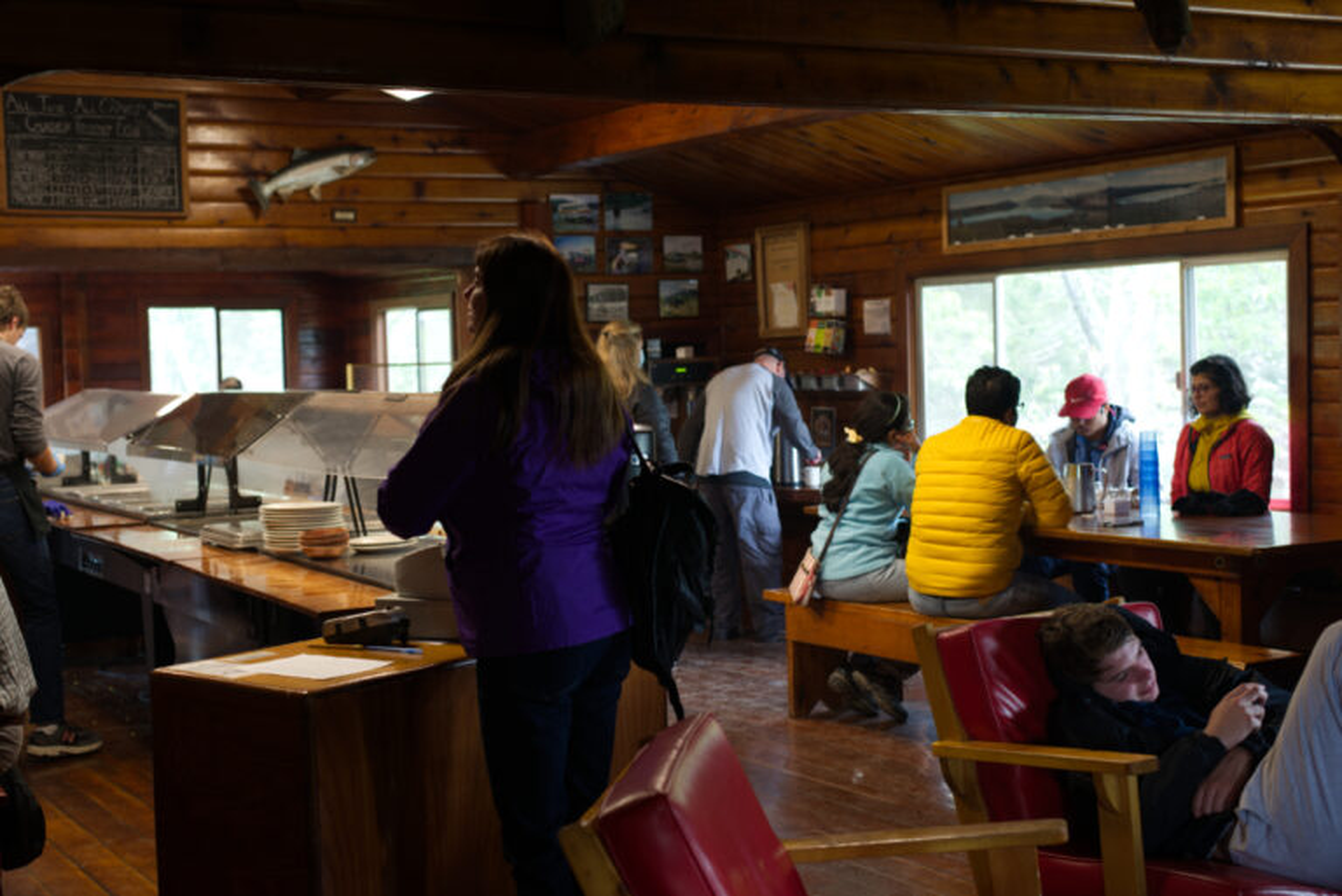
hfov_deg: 39.6
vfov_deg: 27.0
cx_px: 671
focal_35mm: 50
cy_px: 448
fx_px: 1865
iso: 800
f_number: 3.5
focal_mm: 50
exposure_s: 1/50
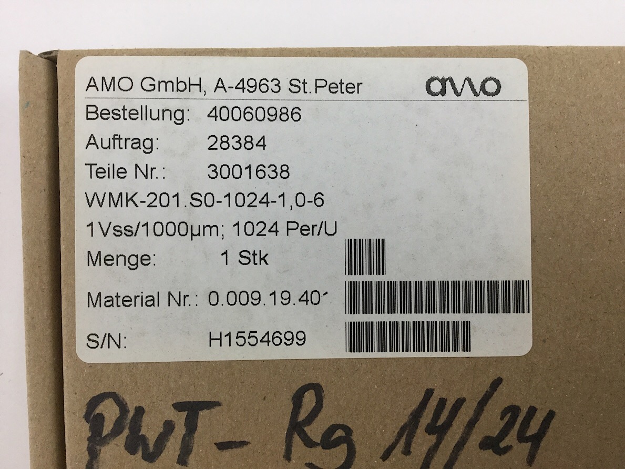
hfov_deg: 58.3
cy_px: 234
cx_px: 312
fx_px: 560
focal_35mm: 31
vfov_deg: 45.4
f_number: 2.4
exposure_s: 1/33
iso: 40
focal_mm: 3.3
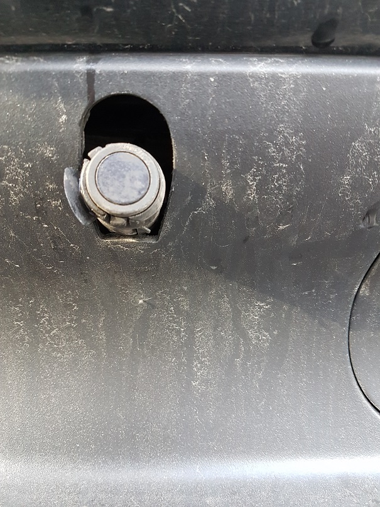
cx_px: 190
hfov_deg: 53.1
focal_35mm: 26
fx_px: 381
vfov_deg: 67.3
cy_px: 254
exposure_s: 1/50
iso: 200
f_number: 1.7
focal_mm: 4.2
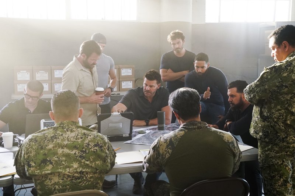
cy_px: 98
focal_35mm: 49
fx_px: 401
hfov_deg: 40.4
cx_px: 148
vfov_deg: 27.5
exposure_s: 1/160
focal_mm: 49
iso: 2000
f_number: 6.3
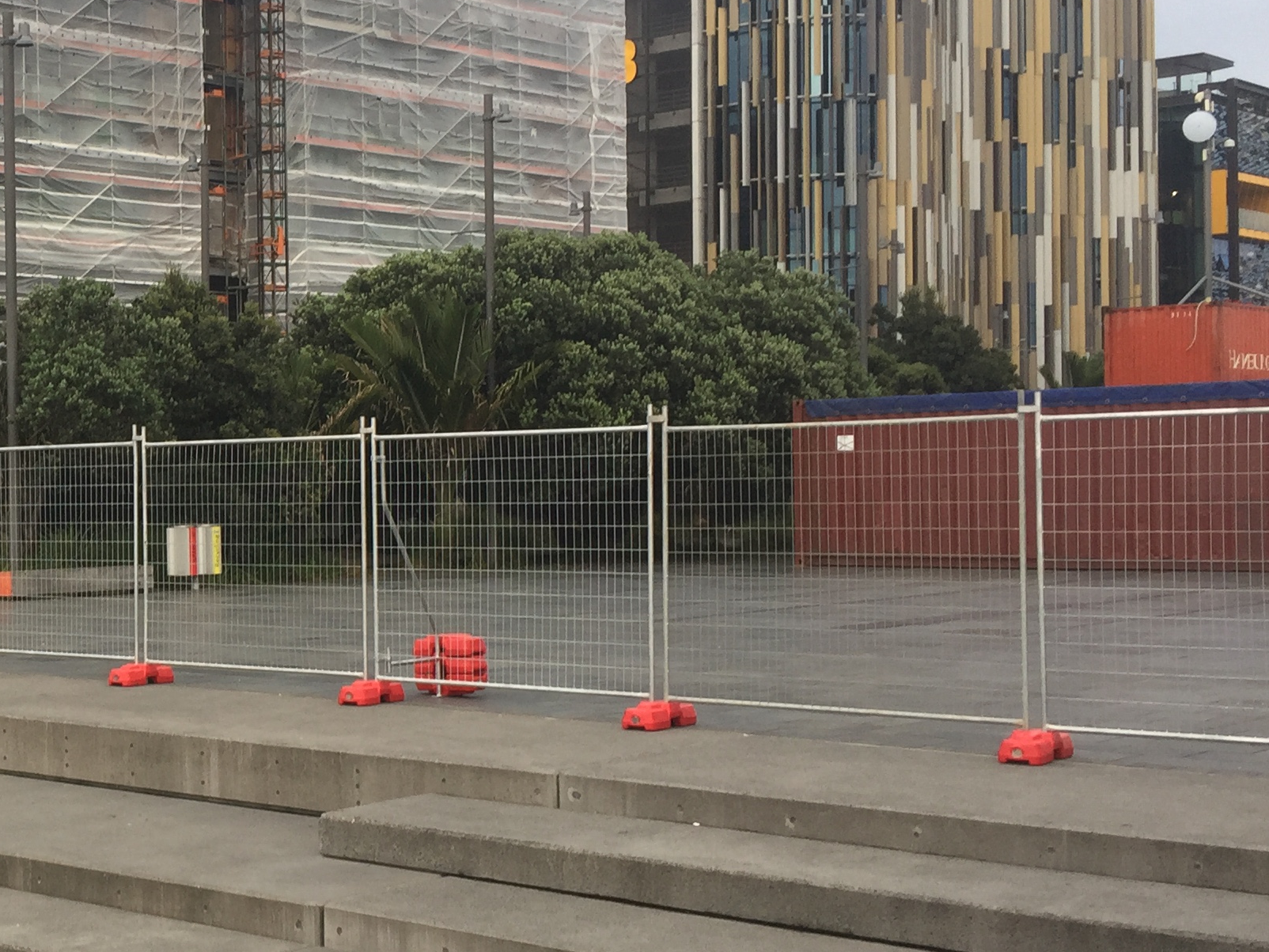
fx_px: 2163
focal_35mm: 59
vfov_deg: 24.8
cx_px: -7
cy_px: 490
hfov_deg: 30.4
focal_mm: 4.15
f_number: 2.2
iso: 32
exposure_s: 1/121
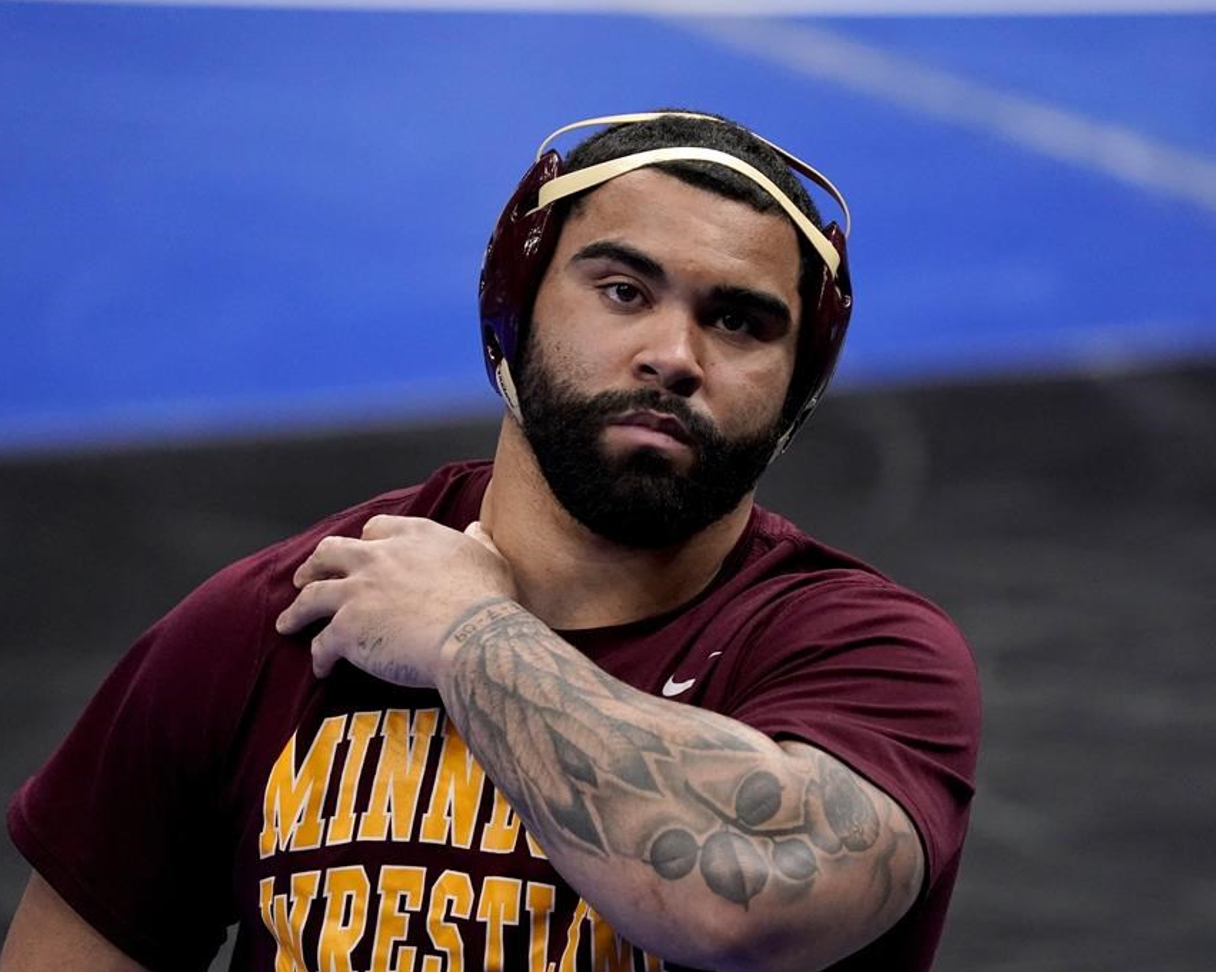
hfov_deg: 2.9
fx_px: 24389
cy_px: 485
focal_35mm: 678
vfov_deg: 2.3
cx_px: 622
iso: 8000
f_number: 6.3
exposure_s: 1/1600
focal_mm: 600
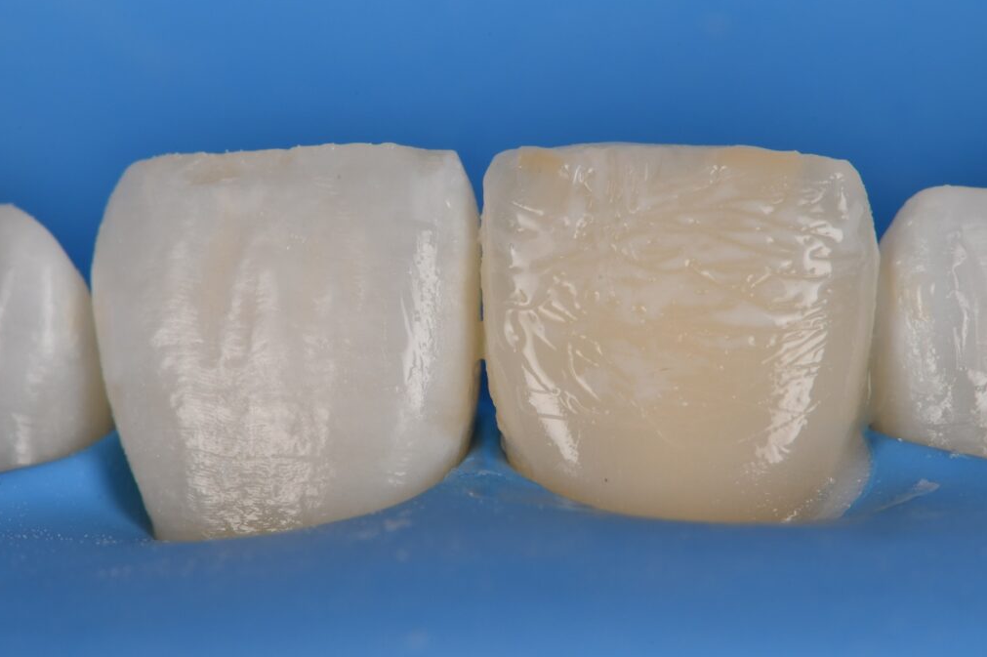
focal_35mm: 159
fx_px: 4357
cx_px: 490
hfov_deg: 12.9
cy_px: 326
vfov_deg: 8.6
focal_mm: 105
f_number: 32
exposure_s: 1/160
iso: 200
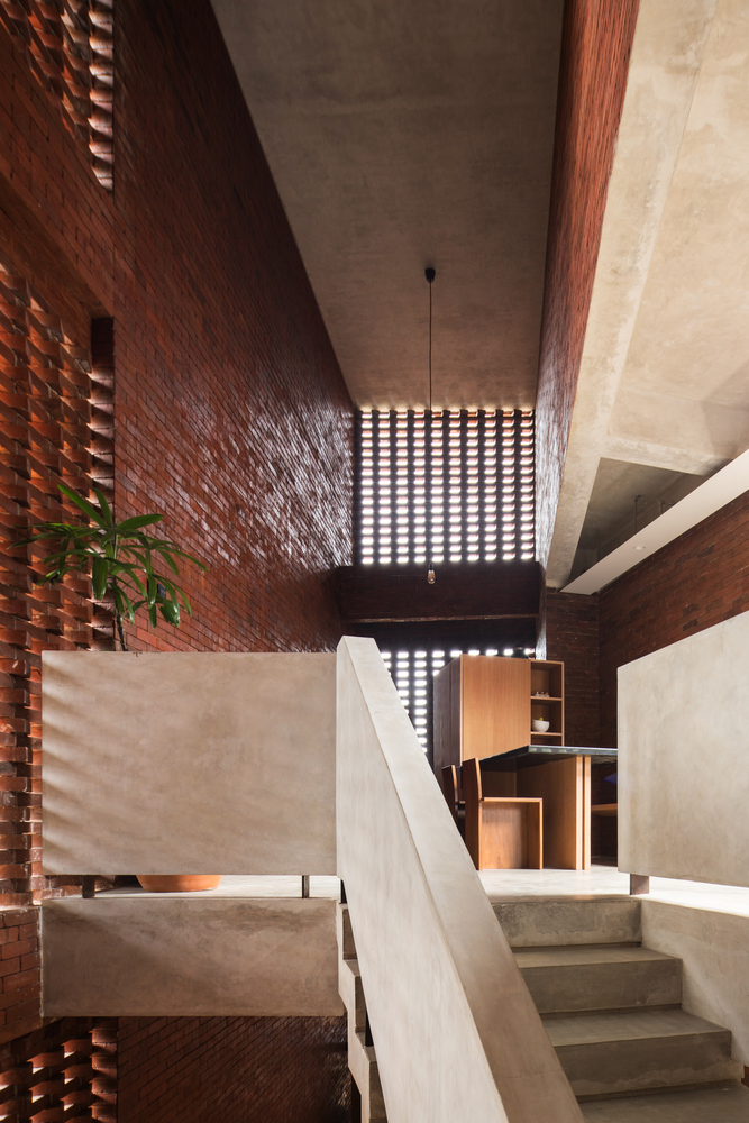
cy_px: 562
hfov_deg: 70.5
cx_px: 374
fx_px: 530
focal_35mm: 17
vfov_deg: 93.3
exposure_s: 1/2.5
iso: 200
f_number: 8
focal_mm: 17
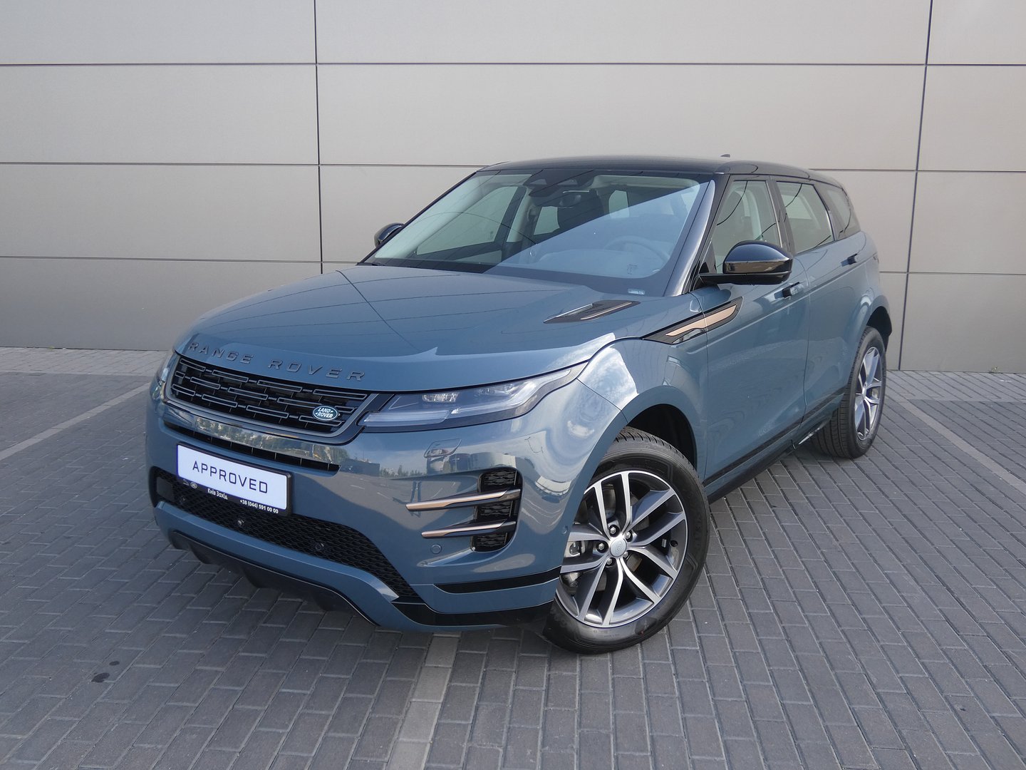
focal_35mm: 31
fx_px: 919
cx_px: 513
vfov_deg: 45.4
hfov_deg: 58.4
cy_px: 385
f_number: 3.3
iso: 80
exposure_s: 1/160
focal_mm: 5.5
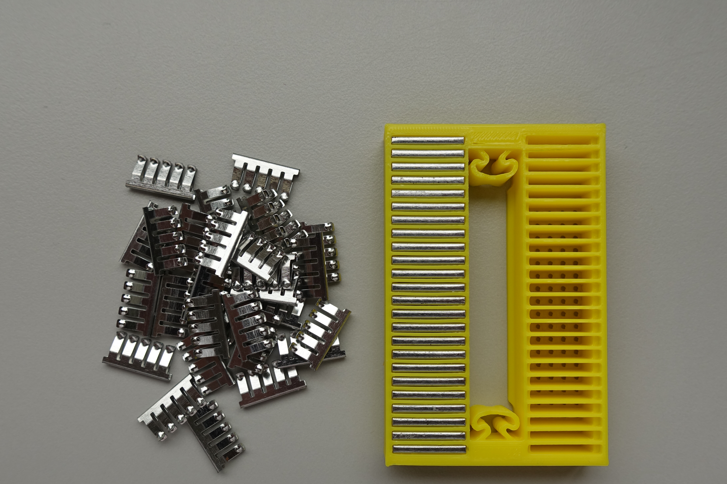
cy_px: 298
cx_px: 359
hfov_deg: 61.9
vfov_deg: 43.3
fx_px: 606
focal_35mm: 30
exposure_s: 1/160
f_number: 4
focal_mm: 8.8
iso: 125
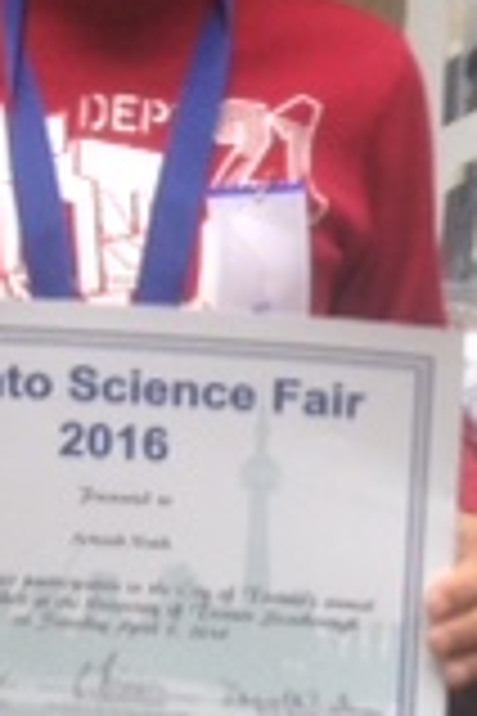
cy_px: 113
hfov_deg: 9.9
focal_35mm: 138
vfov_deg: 14.7
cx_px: 234
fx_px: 2743
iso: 32
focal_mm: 3.3
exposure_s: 1/24
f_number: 2.4
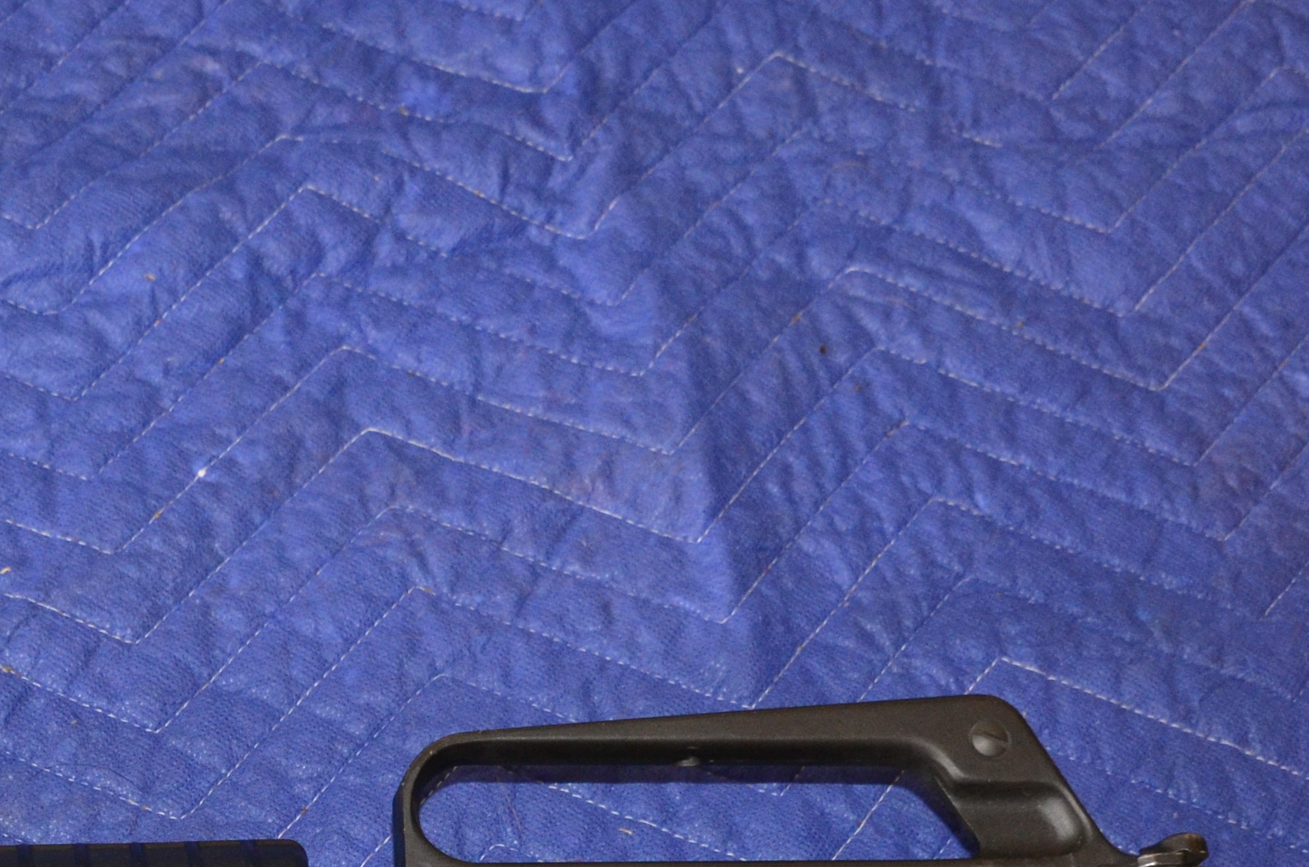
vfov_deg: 14.3
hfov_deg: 21.7
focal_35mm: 93
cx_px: 306
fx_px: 3387
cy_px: 929
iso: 800
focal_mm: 23
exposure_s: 1/60
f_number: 3.8
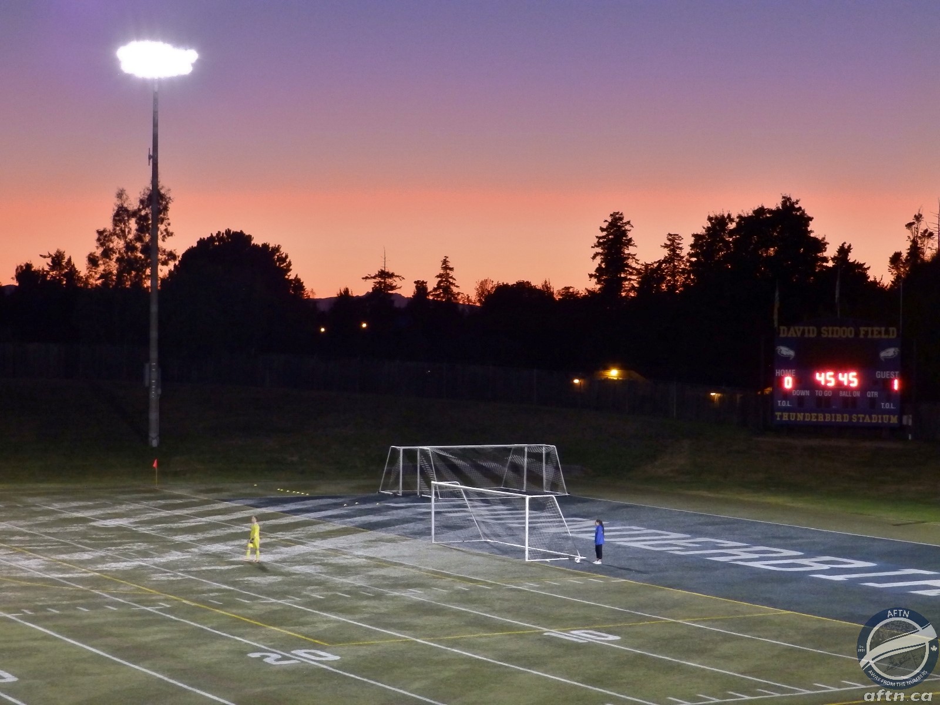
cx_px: 470
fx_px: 2064
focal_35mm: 76
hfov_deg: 25.7
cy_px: 352
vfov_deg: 19.4
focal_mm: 13.6
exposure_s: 1/25
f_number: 4.8
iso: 800
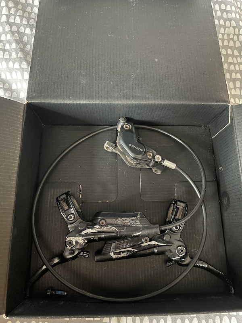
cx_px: 121
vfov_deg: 67.3
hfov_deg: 53.1
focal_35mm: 26
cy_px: 162
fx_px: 242
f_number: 1.6
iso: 500
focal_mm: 4.2
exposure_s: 1/10
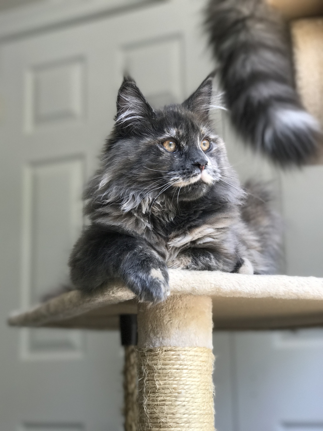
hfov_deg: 25.7
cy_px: 216
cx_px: 162
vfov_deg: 33.8
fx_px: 709
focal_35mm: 57
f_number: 2.8
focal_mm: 6.6
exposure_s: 1/60
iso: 80
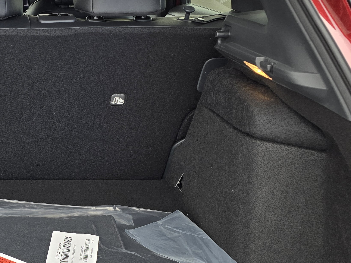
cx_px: -10
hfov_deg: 31.4
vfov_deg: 26.0
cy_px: 162
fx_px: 568
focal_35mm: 56
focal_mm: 6.3
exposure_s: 1/180
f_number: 1.7
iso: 25
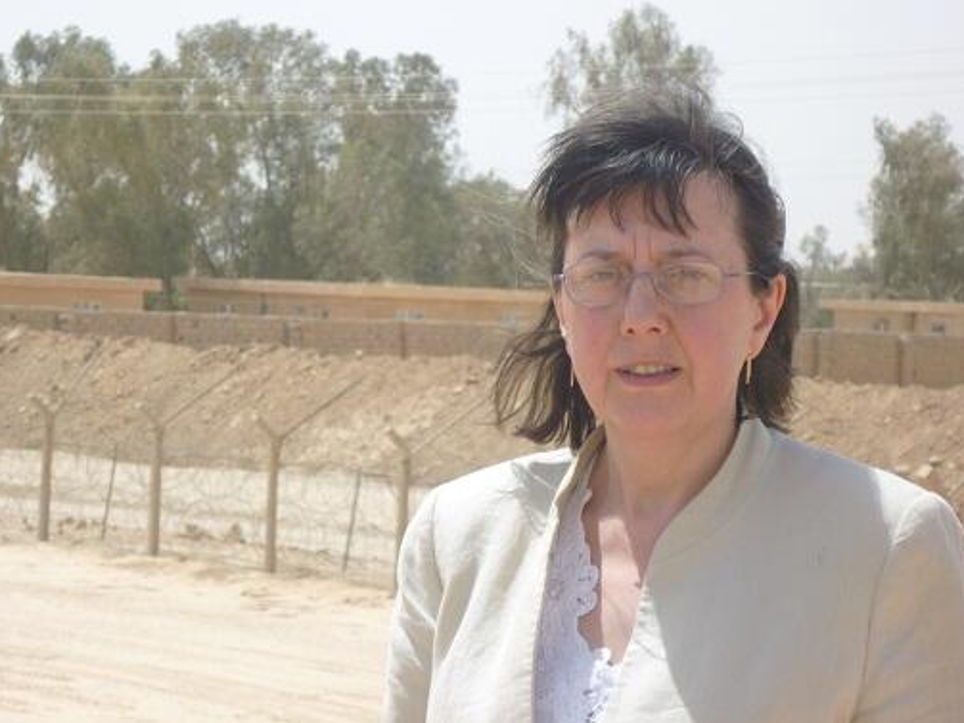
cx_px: 447
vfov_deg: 10.0
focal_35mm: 148
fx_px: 4121
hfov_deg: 13.3
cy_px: 338
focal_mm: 22
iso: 80
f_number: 5.9
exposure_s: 1/320
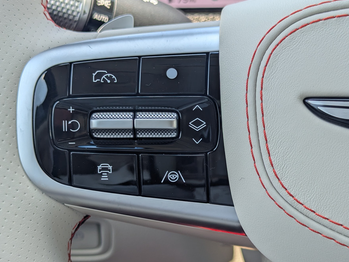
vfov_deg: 21.0
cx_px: 200
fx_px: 706
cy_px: 165
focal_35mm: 70
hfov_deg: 27.7
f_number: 1.85
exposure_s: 1/316
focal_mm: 6.81
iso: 40
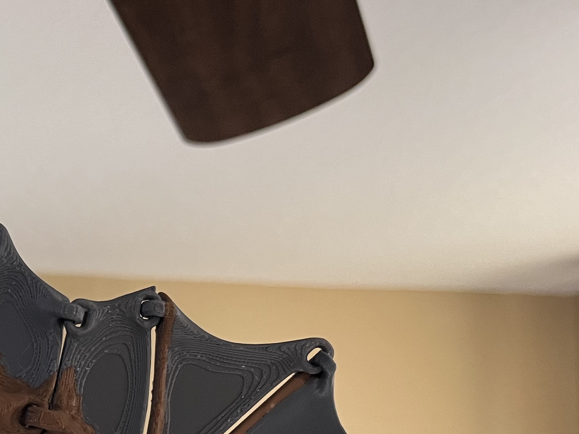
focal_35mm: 62
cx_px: -99
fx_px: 1037
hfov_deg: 27.7
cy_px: 499
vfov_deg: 22.1
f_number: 1.6
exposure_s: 1/62
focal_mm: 5.1
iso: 125
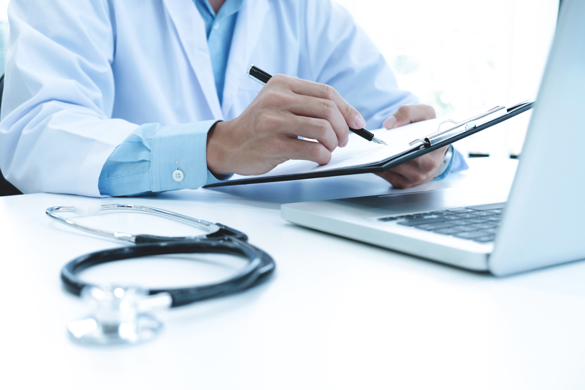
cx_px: 292
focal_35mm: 45
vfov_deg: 29.9
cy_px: 195
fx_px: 731
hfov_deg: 43.6
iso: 640
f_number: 3.6
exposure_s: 1/60
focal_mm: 30.2
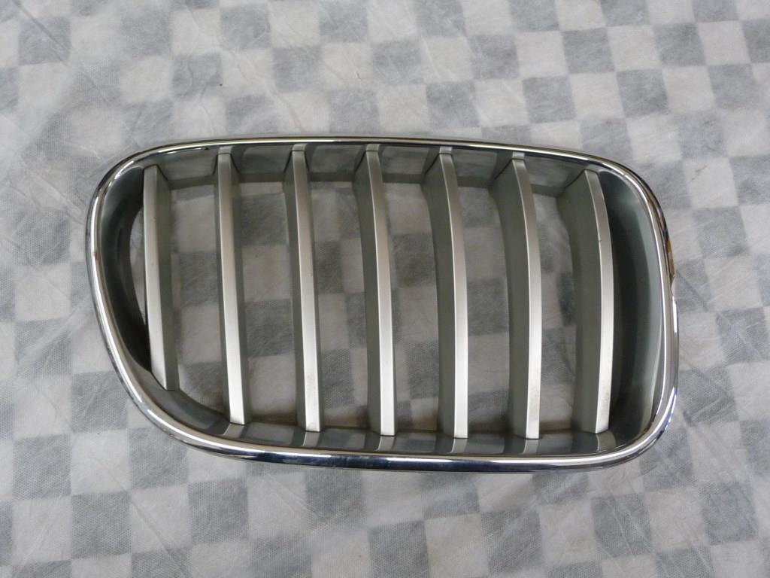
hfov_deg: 55.4
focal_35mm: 33
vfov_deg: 42.9
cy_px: 289
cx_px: 385
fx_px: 734
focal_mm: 4.7
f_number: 3.3
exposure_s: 1/30
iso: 250
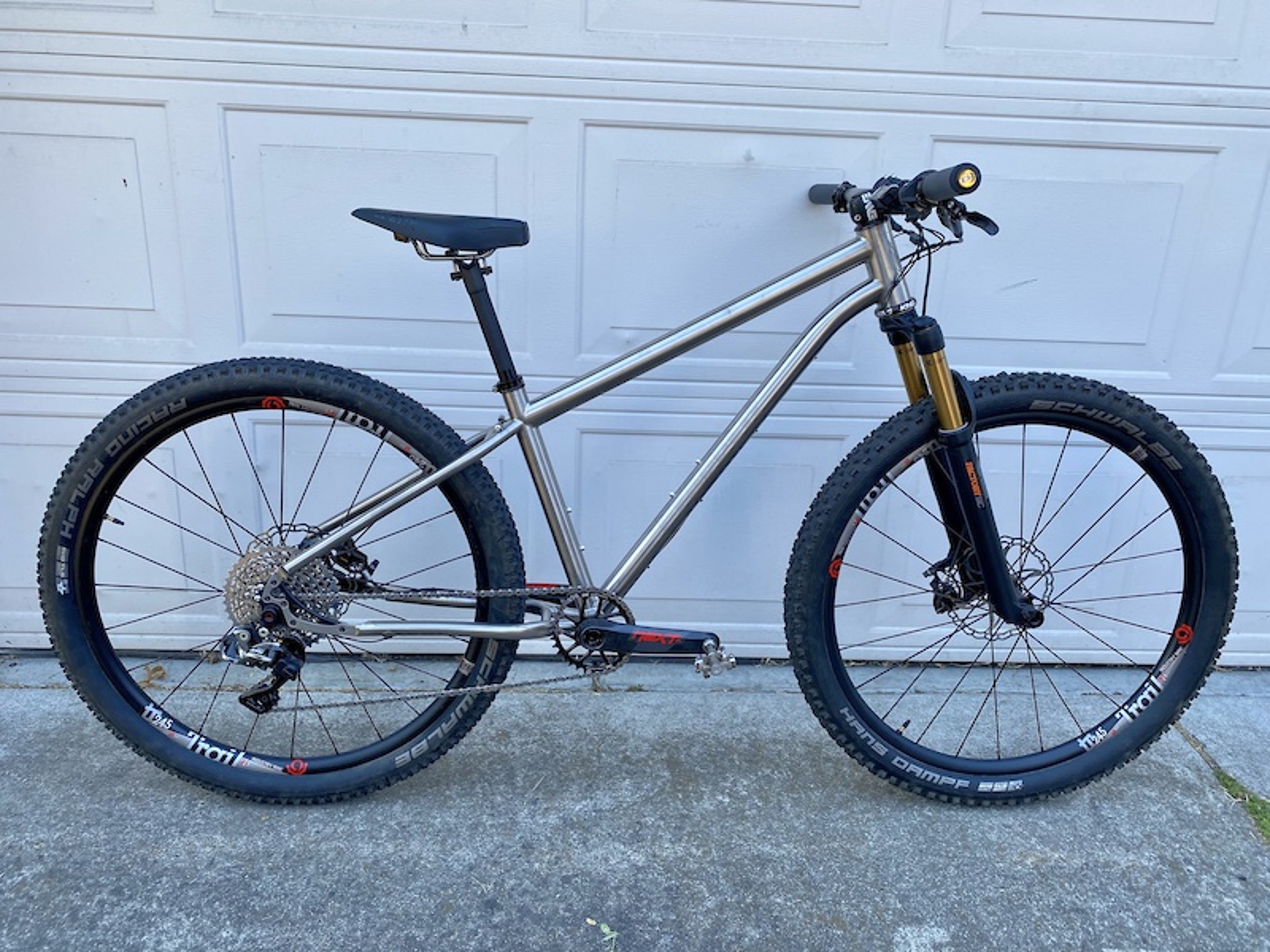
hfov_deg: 67.3
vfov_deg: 53.1
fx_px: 954
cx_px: 635
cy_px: 476
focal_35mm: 26
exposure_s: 1/436
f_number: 1.8
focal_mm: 4.25
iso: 32
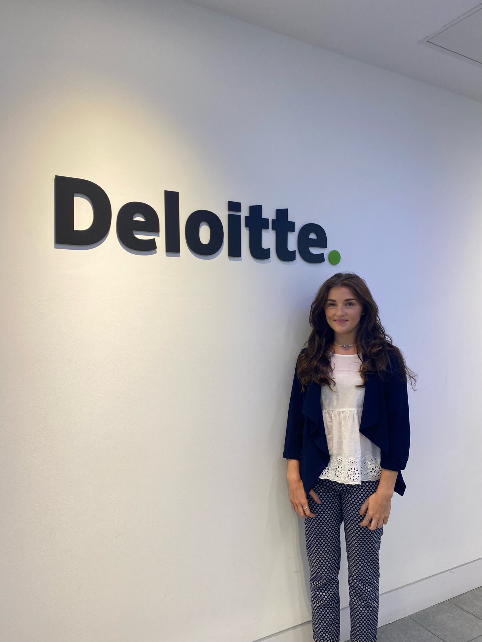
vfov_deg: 67.3
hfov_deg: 53.1
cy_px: 321
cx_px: 241
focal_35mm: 26
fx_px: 483
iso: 100
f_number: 1.8
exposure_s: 1/100
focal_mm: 4.25
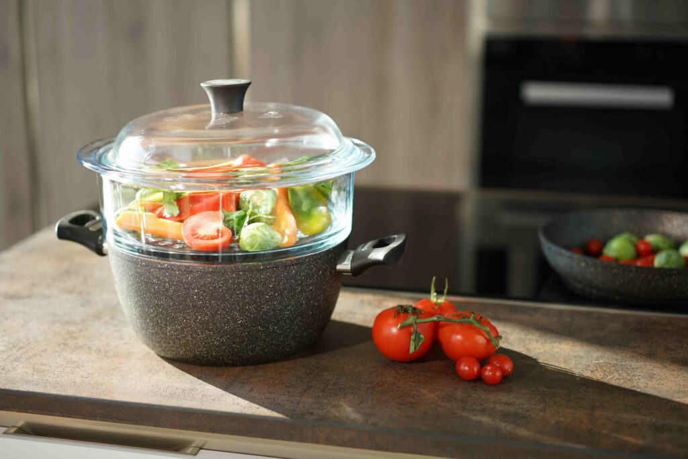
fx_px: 1051
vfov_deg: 24.6
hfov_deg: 36.2
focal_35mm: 55
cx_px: 344
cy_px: 230
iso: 100
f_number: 2.2
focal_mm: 55
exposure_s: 1/400
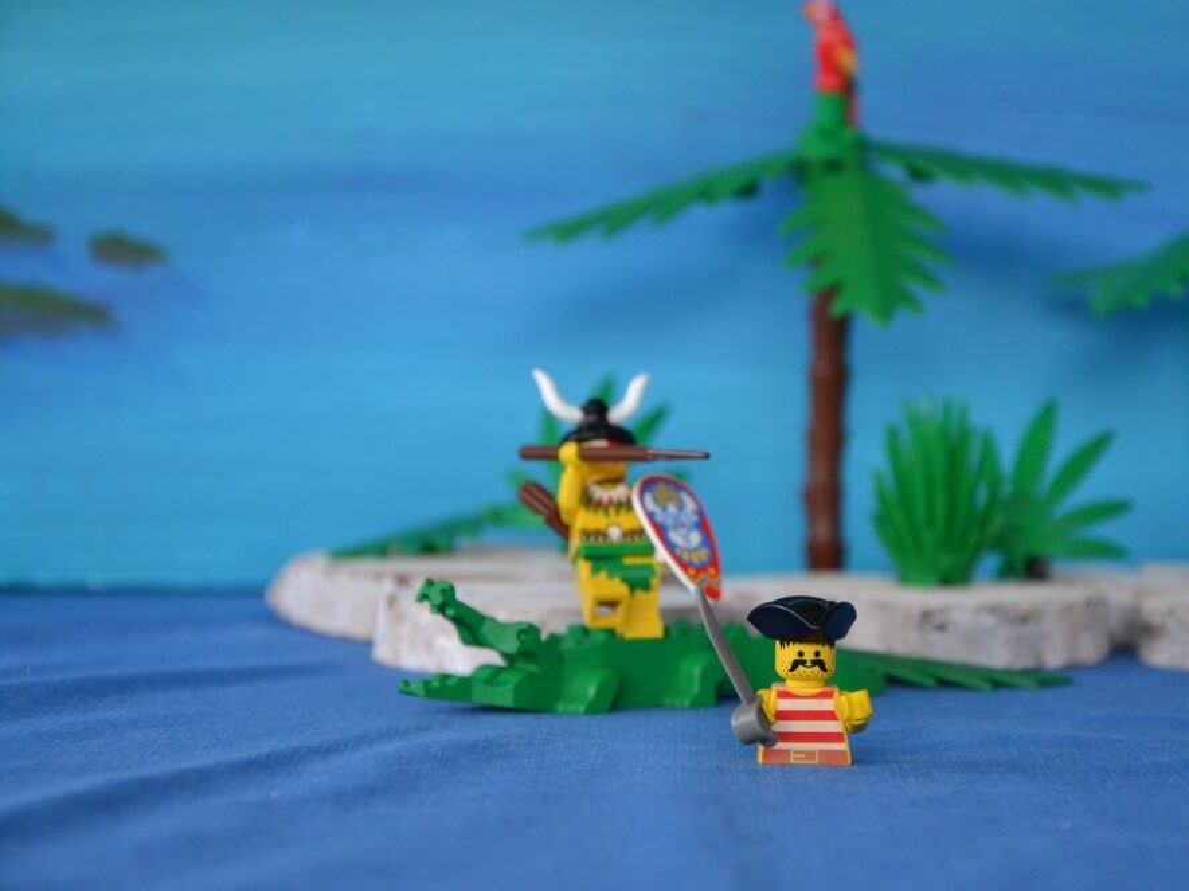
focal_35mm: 139
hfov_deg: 14.2
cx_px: 670
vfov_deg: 10.7
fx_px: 4757
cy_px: 446
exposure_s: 1/125
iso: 800
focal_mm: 85
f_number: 5.6
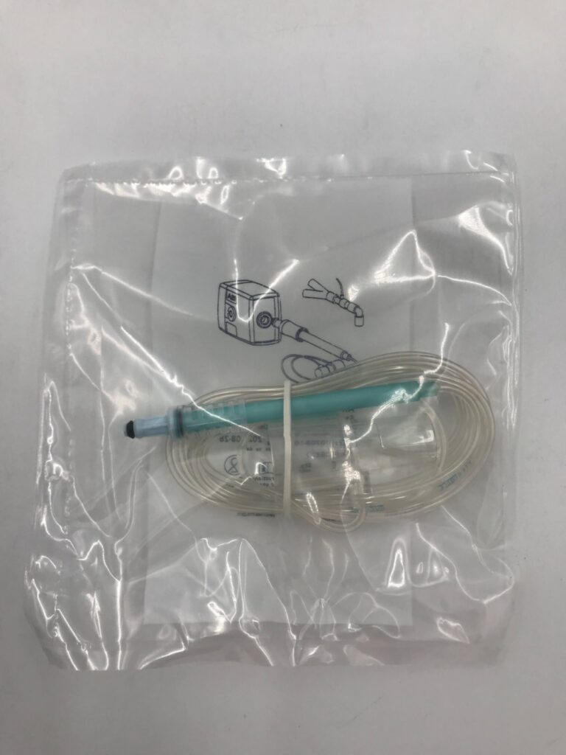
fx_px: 610
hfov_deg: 49.7
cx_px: 283
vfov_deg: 63.4
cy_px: 378
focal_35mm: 28
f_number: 1.8
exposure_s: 1/222
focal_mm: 3.99
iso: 20
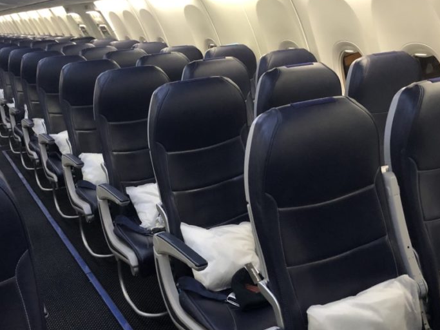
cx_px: 206
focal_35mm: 42
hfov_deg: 44.8
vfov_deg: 34.2
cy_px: 124
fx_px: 534
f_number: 1.8
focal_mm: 4
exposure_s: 1/14
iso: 100
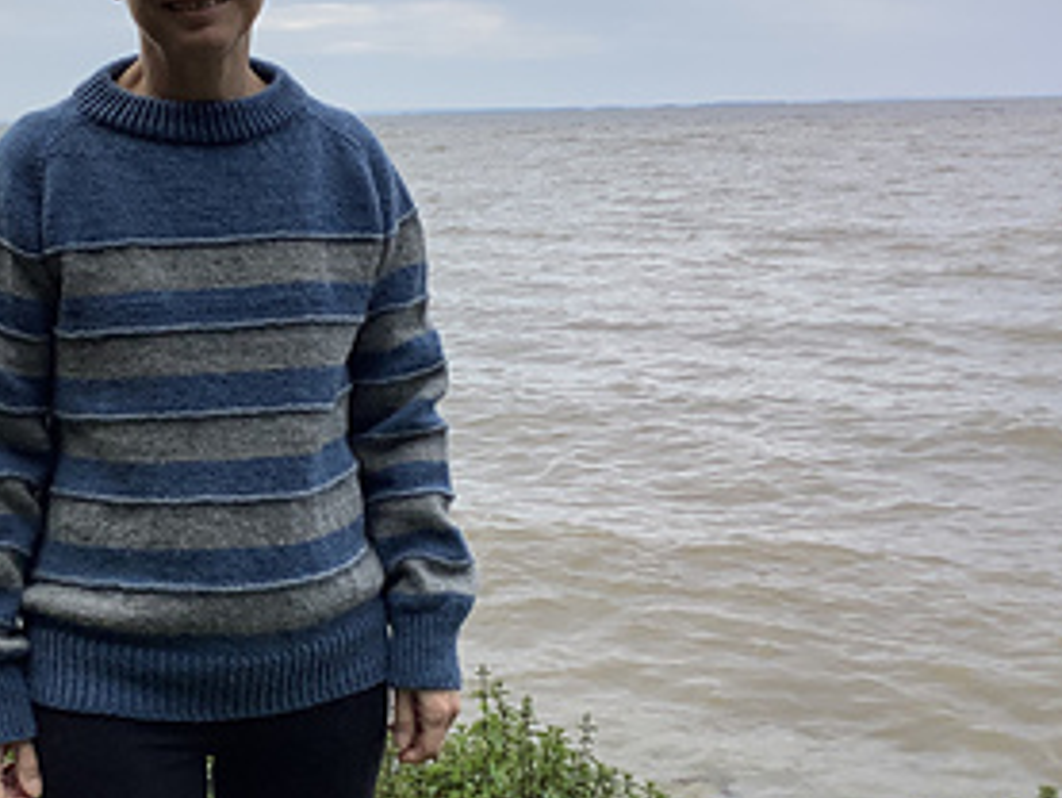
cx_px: 238
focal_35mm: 56
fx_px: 1719
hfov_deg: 33.5
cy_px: 374
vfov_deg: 26.1
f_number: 2.4
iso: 25
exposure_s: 1/452
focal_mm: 3.3
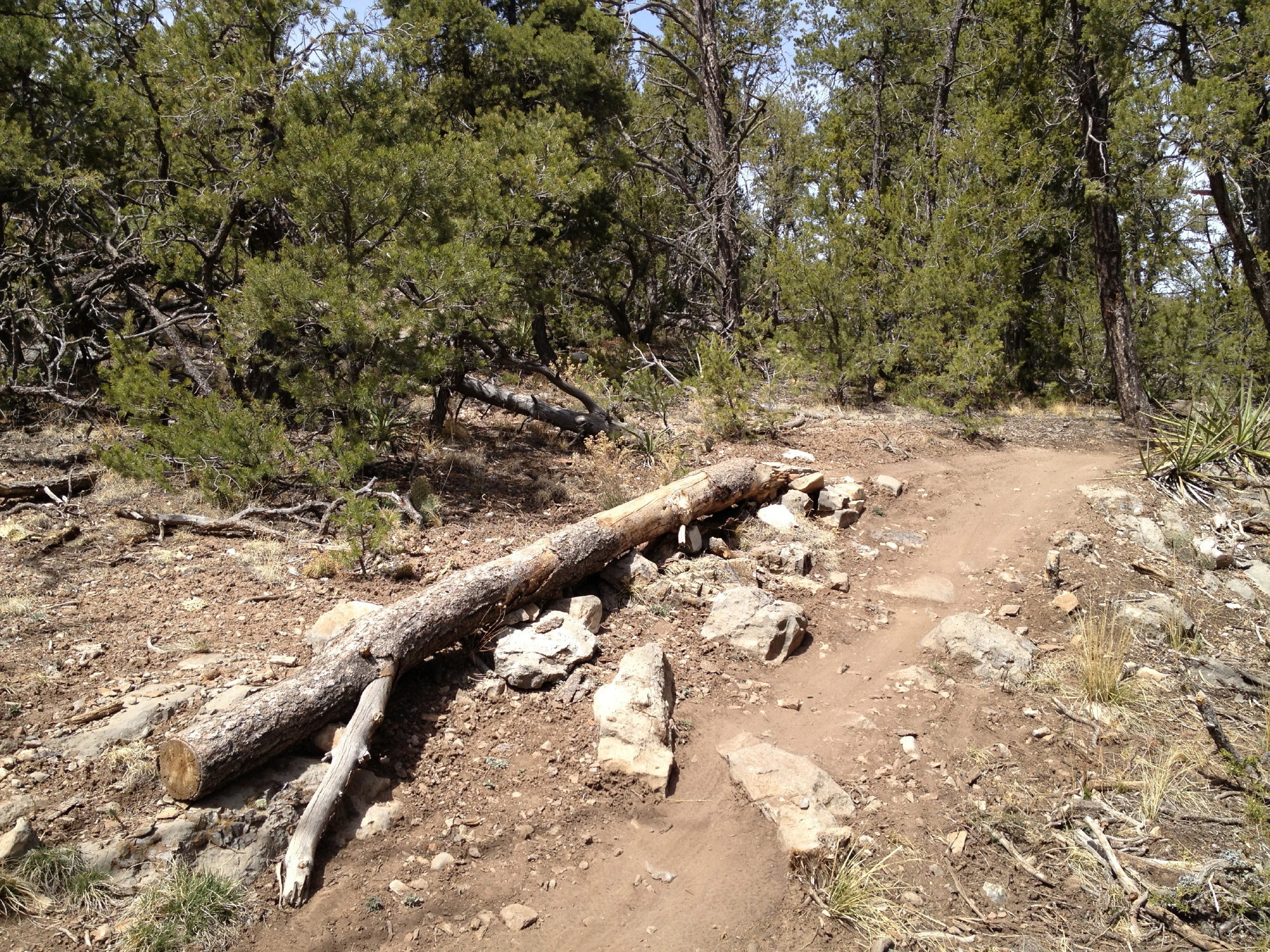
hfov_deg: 52.6
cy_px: 476
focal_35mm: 35
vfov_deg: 40.7
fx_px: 1284
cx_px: 635
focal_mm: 4.28
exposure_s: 1/1151
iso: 50
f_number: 2.4
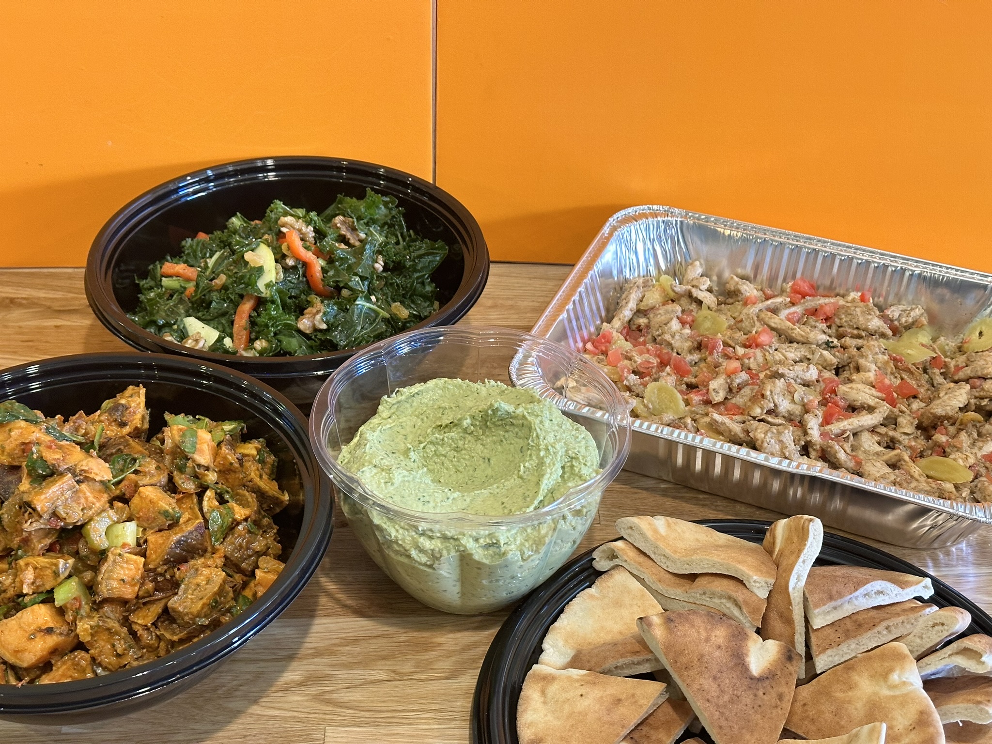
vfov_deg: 30.3
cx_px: 496
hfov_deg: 39.7
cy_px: 372
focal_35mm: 48
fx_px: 1376
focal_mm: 6.86
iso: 250
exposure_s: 1/60
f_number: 1.78
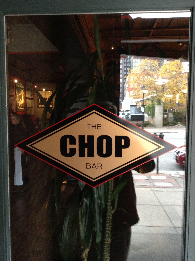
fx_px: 249
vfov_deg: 55.4
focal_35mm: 33
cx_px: 98
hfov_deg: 42.8
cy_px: 130
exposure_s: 1/24
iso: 125
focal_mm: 3.3
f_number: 2.4
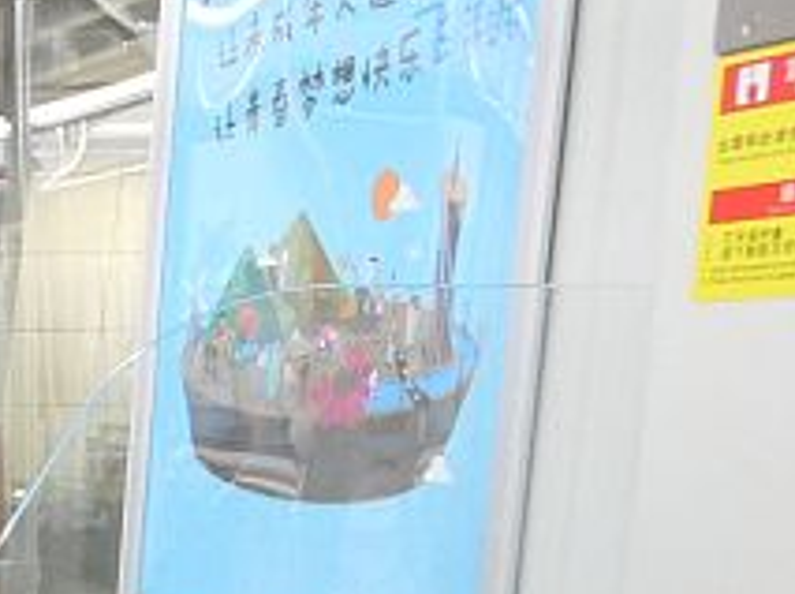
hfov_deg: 13.8
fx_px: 1811
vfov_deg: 17.5
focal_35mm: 79
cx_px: -1258
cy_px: 766
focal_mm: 7
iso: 2000
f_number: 4
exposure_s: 1/60
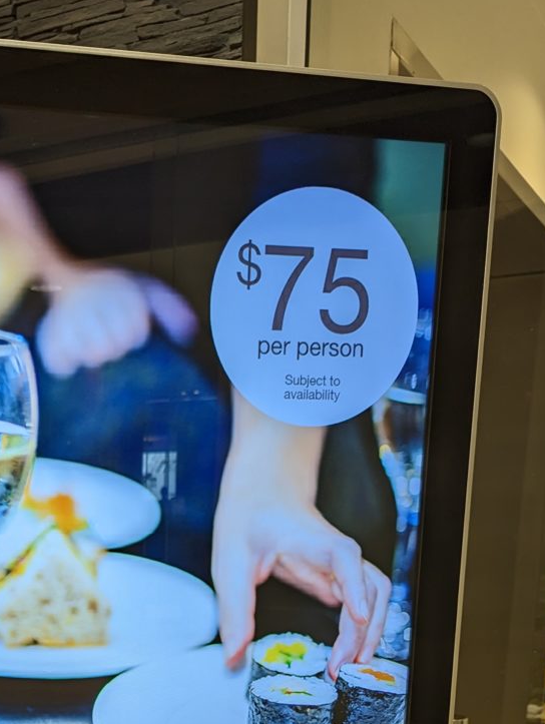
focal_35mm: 51
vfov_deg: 33.5
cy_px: 758
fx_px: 1068
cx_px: 94
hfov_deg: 27.9
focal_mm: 6.81
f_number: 1.85
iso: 49
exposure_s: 1/50
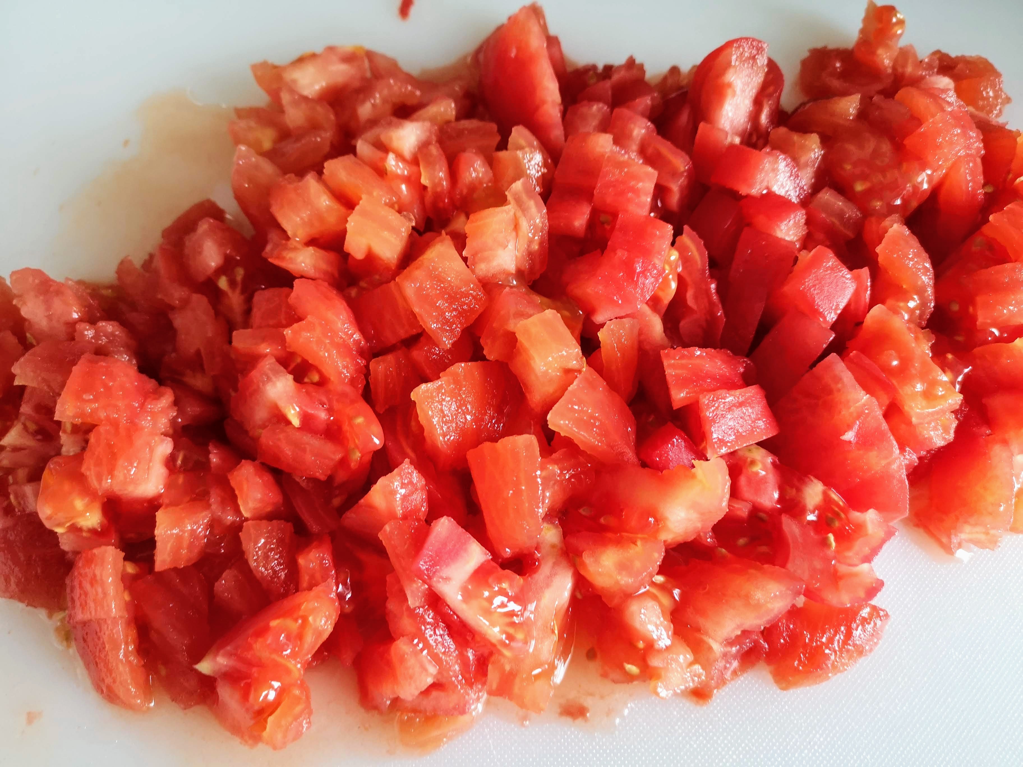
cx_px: 512
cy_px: 384
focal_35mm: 27
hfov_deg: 65.3
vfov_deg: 51.4
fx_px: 798
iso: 200
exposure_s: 1/50
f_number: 1.8
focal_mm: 5.58
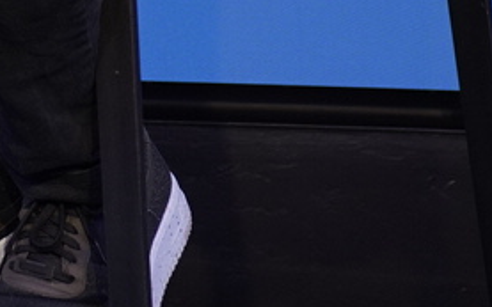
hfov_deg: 8.9
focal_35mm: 202
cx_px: -854
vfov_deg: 6.1
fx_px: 2708
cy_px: -504
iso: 640
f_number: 3.5
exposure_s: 1/60
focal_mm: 34
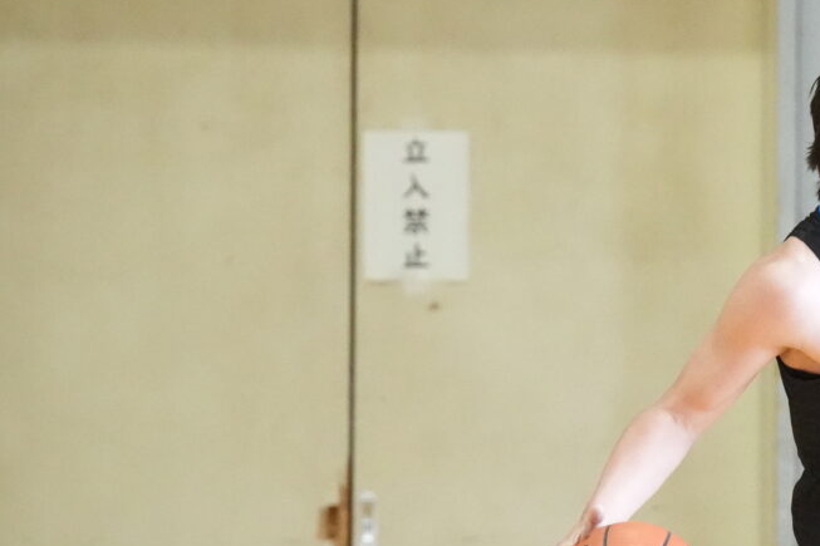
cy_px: 584
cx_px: 864
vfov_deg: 2.2
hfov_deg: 3.3
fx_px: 14141
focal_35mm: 621
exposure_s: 1/1000
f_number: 3.2
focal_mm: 176
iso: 10000
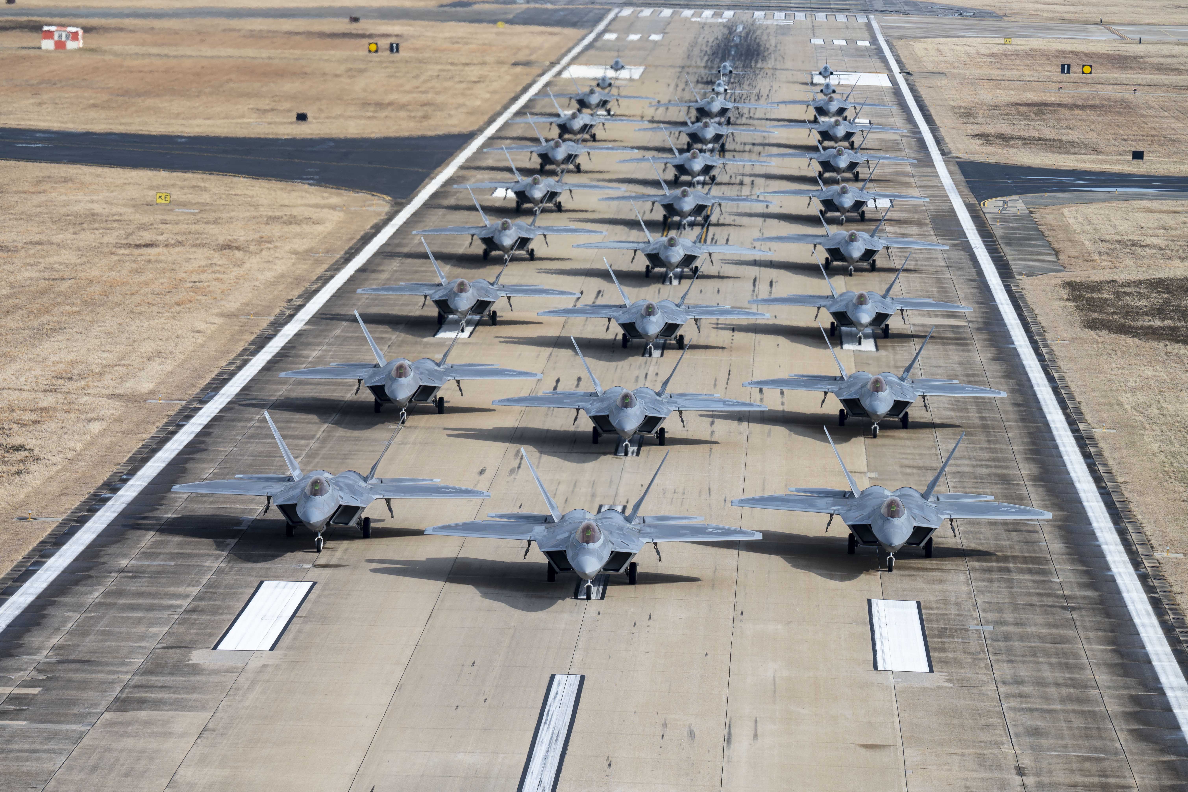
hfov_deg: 10.3
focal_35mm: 200
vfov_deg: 6.9
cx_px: 594
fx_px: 6599
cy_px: 396
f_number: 6.3
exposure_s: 1/640
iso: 100
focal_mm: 200
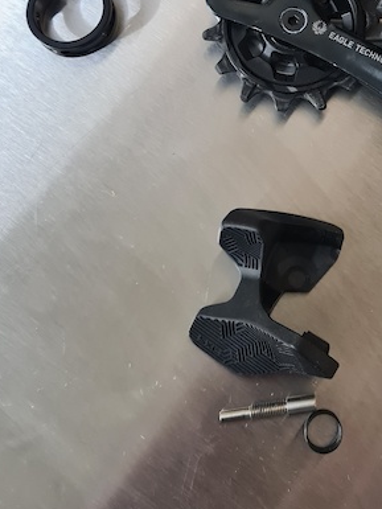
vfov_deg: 33.3
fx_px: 794
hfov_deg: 26.3
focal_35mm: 54
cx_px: 336
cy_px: 30
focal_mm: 5.4
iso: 400
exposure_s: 1/50
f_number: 1.8
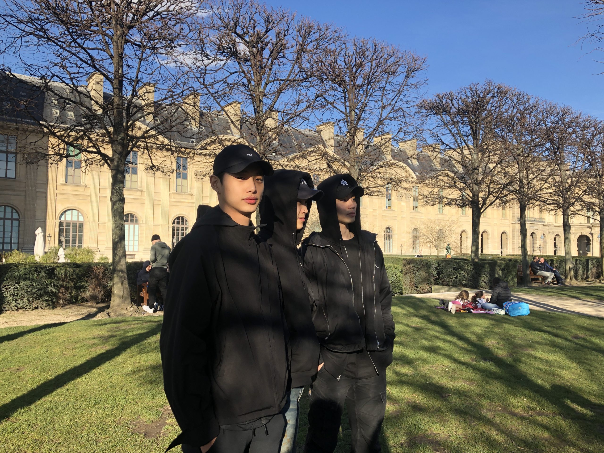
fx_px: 489
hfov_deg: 63.4
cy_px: 226
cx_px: 302
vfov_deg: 49.7
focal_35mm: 28
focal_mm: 4
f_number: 1.8
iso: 20
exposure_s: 1/1091
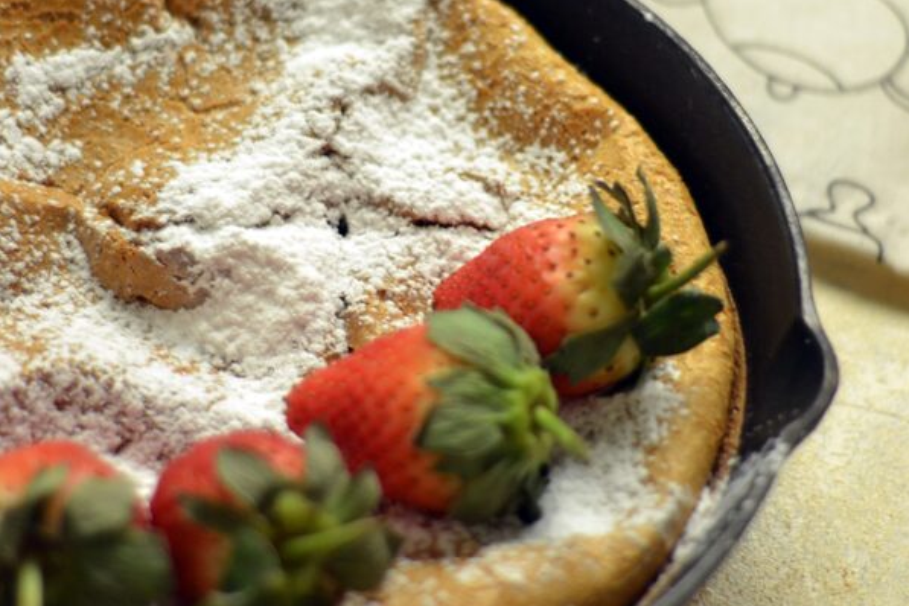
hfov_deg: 18.1
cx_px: 455
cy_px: 171
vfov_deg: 12.1
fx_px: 2853
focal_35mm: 113
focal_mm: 50
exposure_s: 1/60
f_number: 2
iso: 400
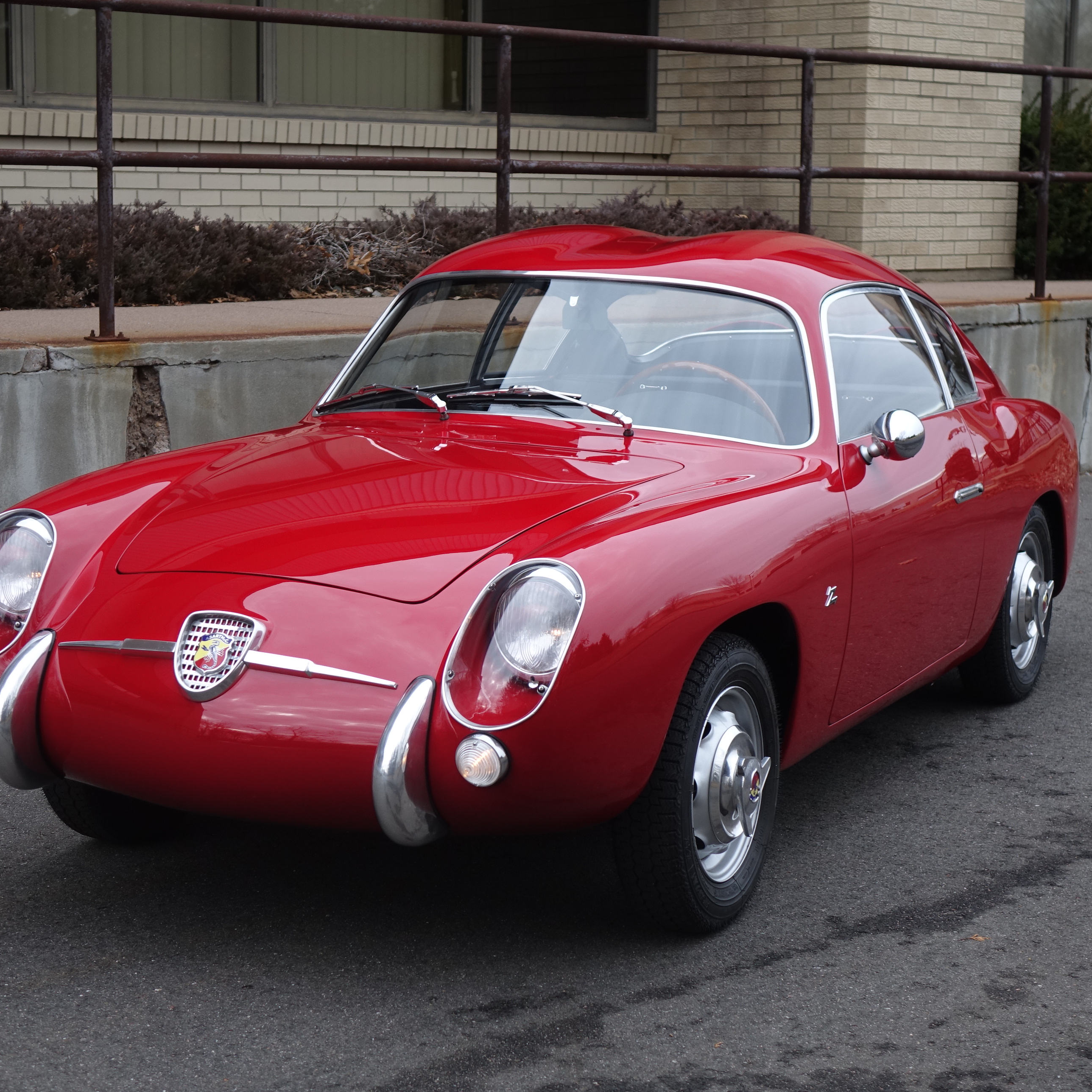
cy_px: 545
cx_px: 566
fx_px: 2427
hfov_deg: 25.4
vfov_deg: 25.4
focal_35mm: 68
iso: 125
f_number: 2.8
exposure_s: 1/160
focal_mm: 19.37
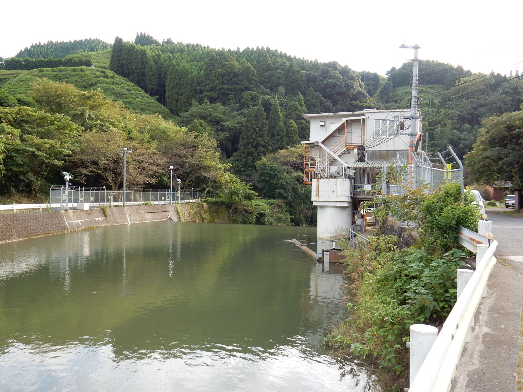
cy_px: 196
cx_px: 262
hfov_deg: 60.0
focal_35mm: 30
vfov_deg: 46.8
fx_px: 453
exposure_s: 1/125
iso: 125
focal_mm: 5.4
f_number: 4
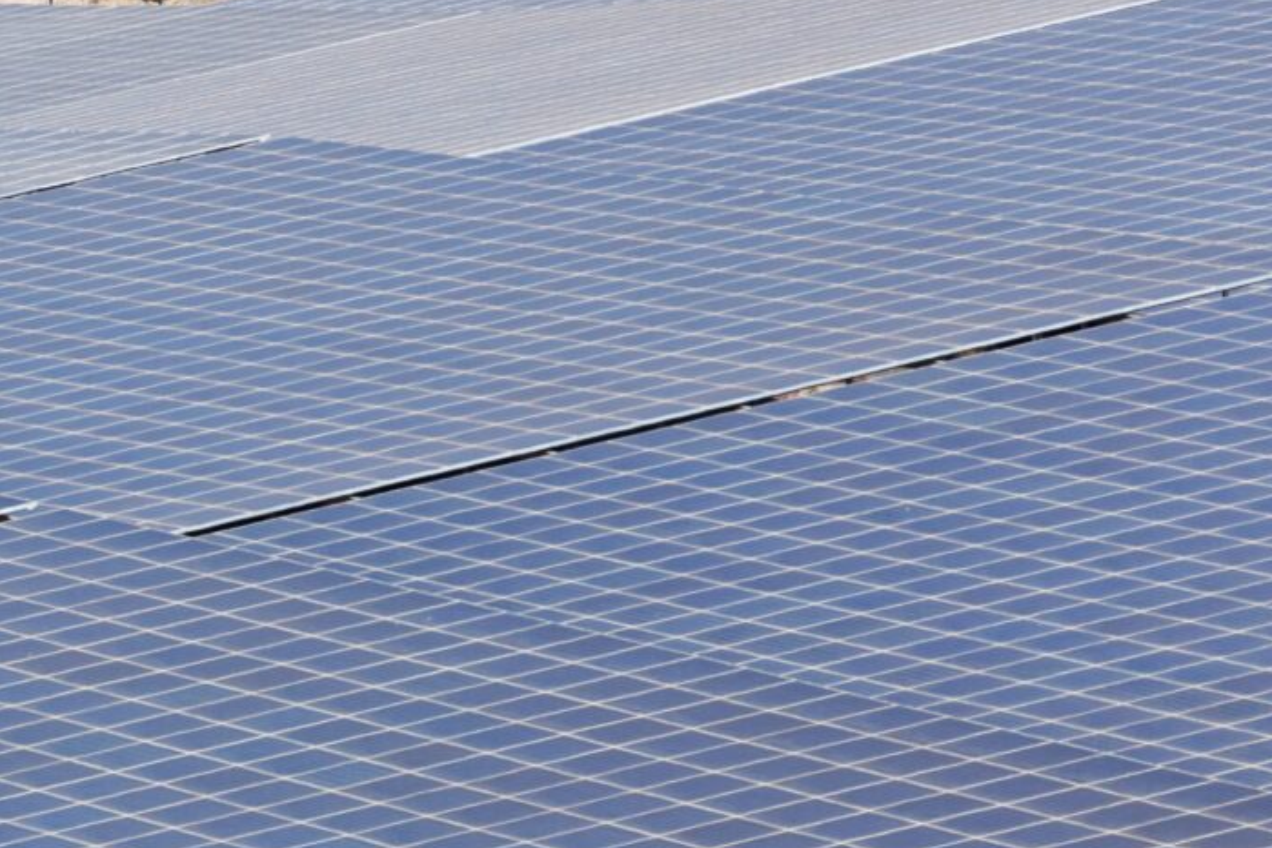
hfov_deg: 4.5
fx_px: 16304
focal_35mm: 461
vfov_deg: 3.0
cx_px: -237
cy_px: 854
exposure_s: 1/800
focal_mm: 105
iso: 100
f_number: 5.6
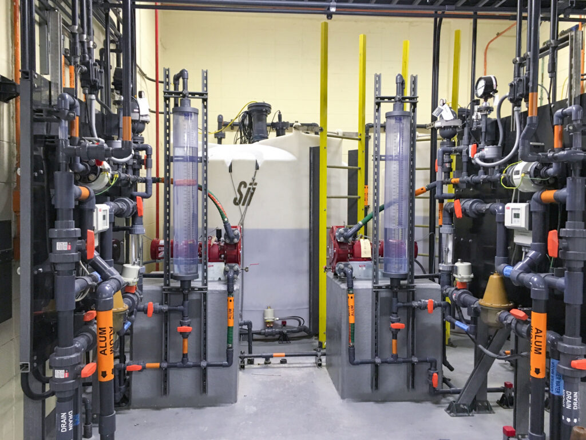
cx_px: 293
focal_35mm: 29
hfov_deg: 61.7
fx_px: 491
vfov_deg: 48.2
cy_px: 220
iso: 125
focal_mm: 4.15
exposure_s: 1/30
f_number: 2.2
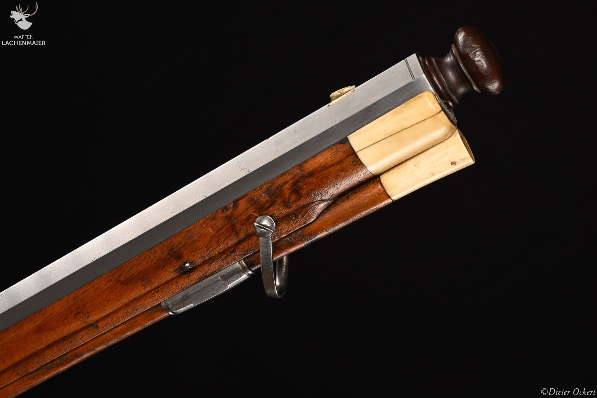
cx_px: 298
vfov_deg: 19.5
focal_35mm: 70
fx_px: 1161
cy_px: 199
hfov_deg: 28.8
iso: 200
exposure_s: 1/60
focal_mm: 70
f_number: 20
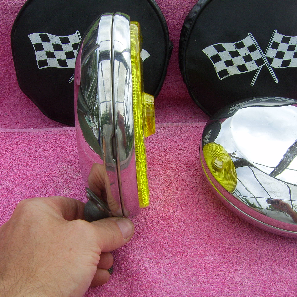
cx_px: 150
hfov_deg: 37.6
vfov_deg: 37.6
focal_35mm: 45
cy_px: 149
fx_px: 437
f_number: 6.4
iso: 50
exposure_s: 1/125
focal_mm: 7.8
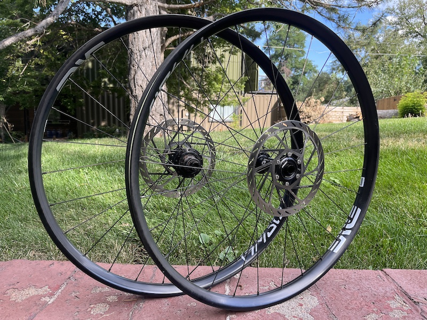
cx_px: 214
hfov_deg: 67.3
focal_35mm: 26
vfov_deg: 53.1
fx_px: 321
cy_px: 160
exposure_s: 1/362
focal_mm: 5.1
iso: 50
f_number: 1.6
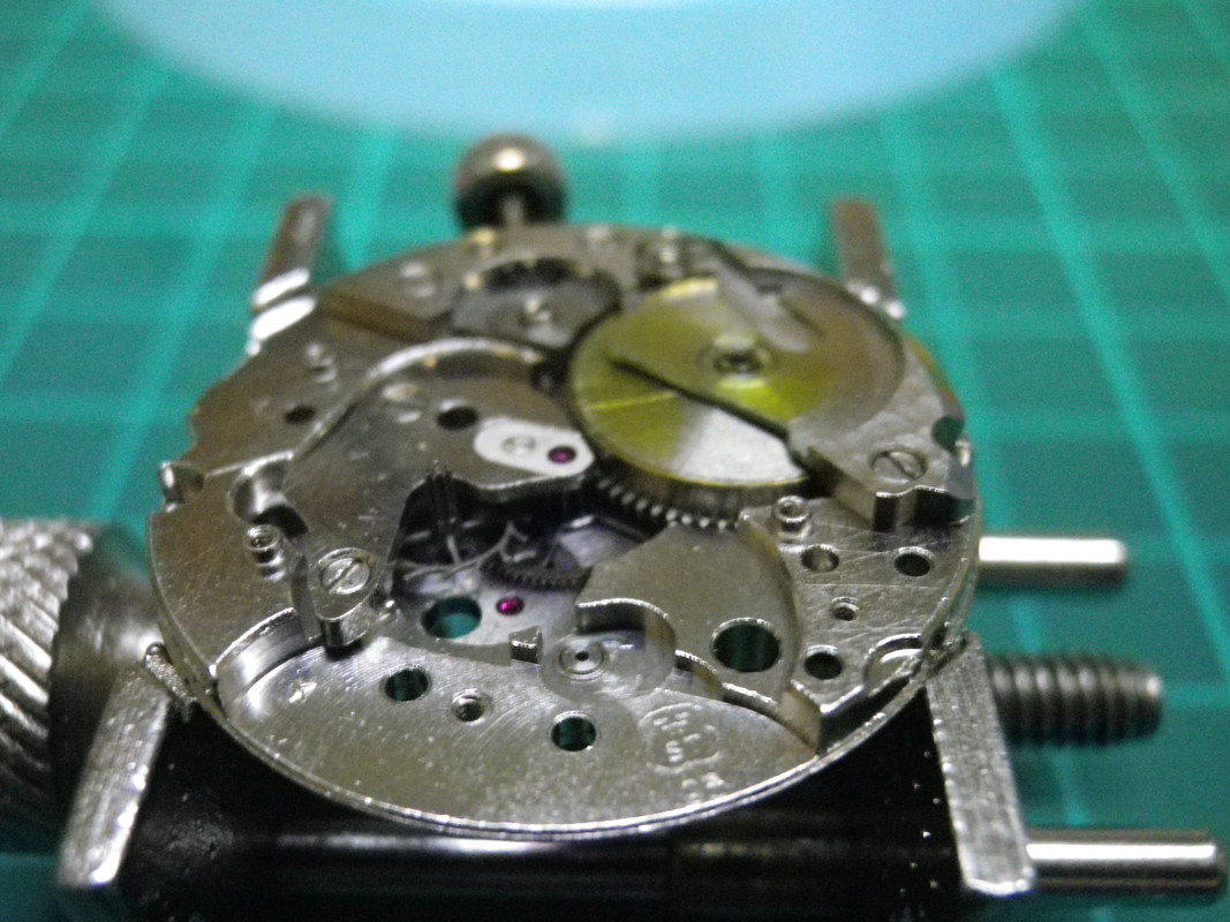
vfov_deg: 35.1
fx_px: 1457
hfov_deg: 45.8
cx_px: 615
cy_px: 461
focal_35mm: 41
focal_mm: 7.3
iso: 800
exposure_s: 1/30
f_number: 3.9
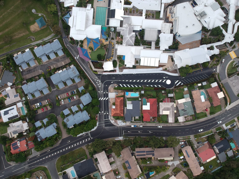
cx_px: 120
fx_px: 173
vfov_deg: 54.9
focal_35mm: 25
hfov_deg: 69.4
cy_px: 90
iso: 100
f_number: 2.6
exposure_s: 1/640
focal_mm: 4.49
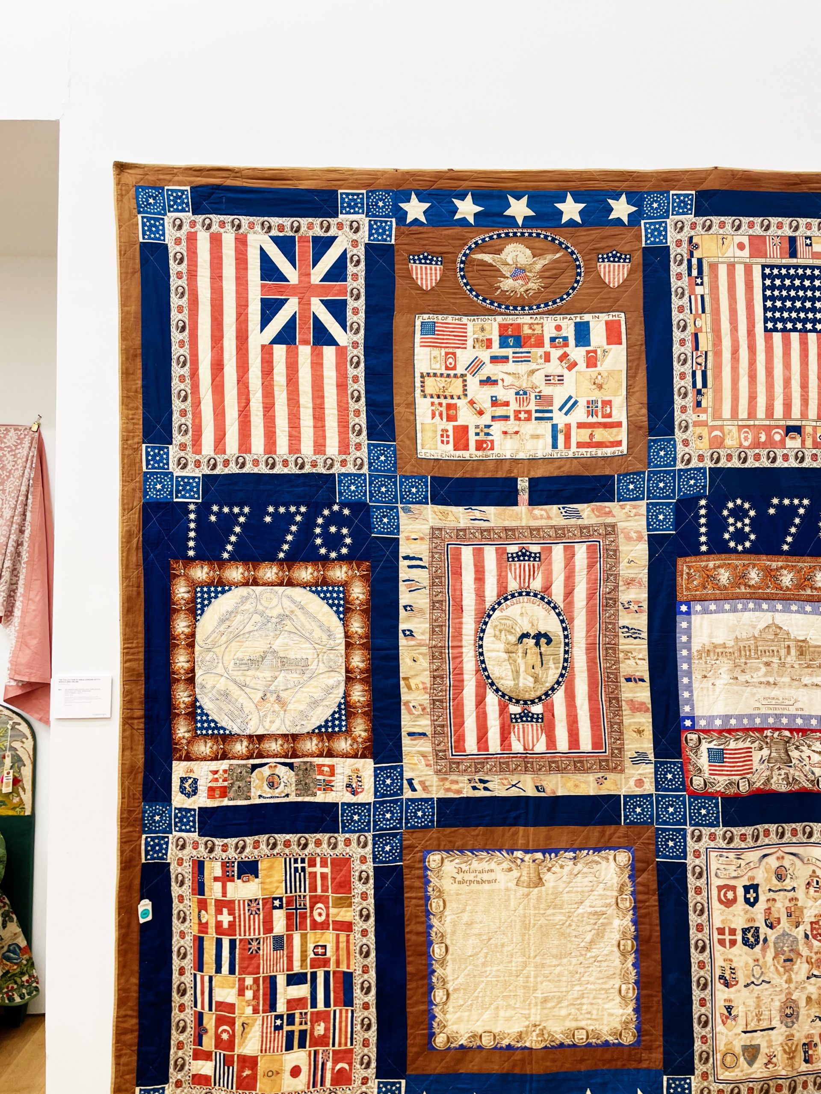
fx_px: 822
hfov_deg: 53.1
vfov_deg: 67.3
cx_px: 410
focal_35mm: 26
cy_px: 547
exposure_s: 1/60
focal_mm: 4.2
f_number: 1.6
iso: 80
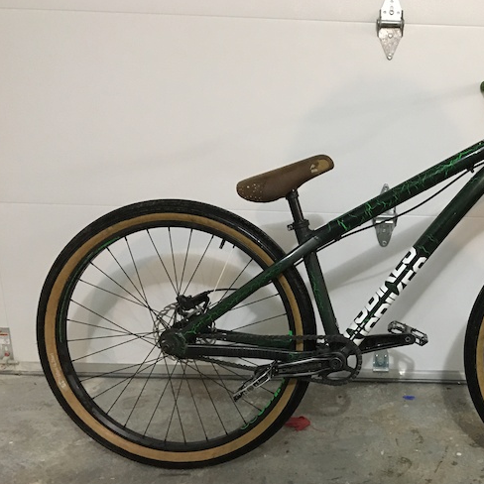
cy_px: 273
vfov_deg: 40.0
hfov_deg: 38.4
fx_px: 664
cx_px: 394
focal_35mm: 42
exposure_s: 1/15
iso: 400
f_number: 2.2
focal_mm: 4.15
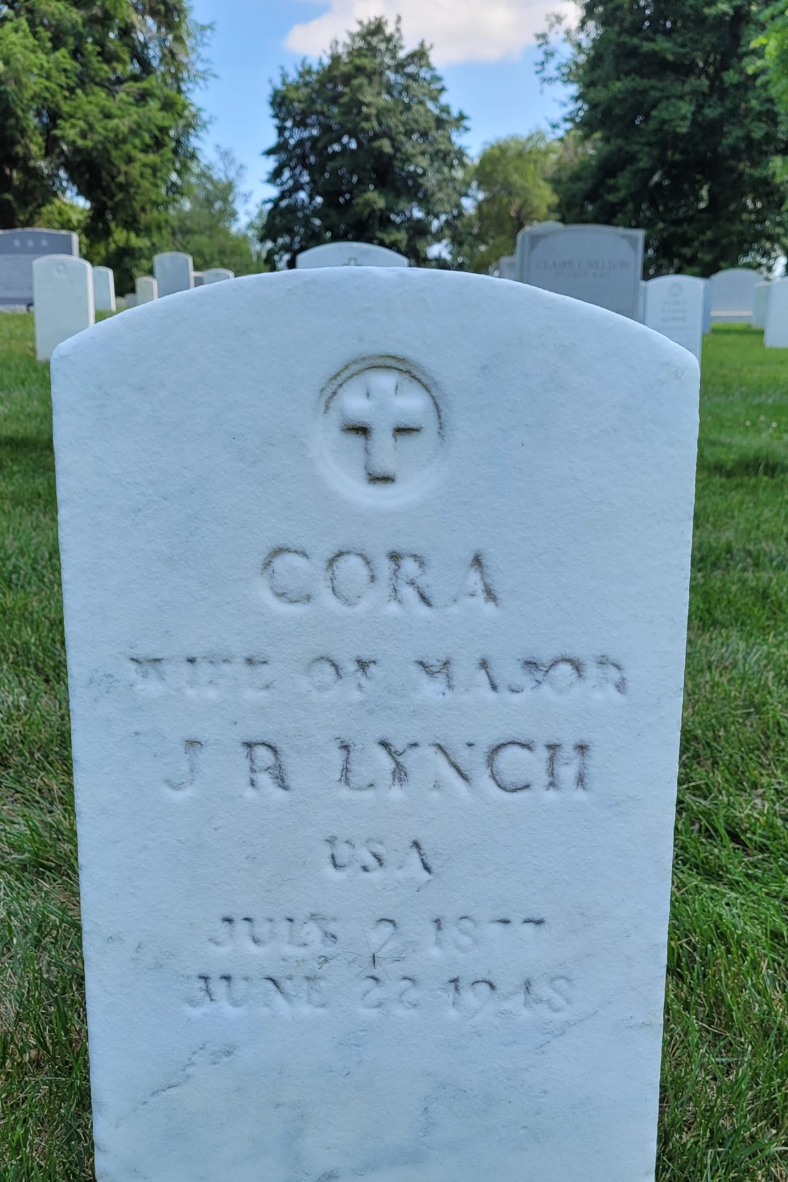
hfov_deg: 34.2
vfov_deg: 48.6
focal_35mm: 39
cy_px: 806
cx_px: 380
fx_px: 1281
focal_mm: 5.4
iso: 40
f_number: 1.8
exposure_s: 1/781
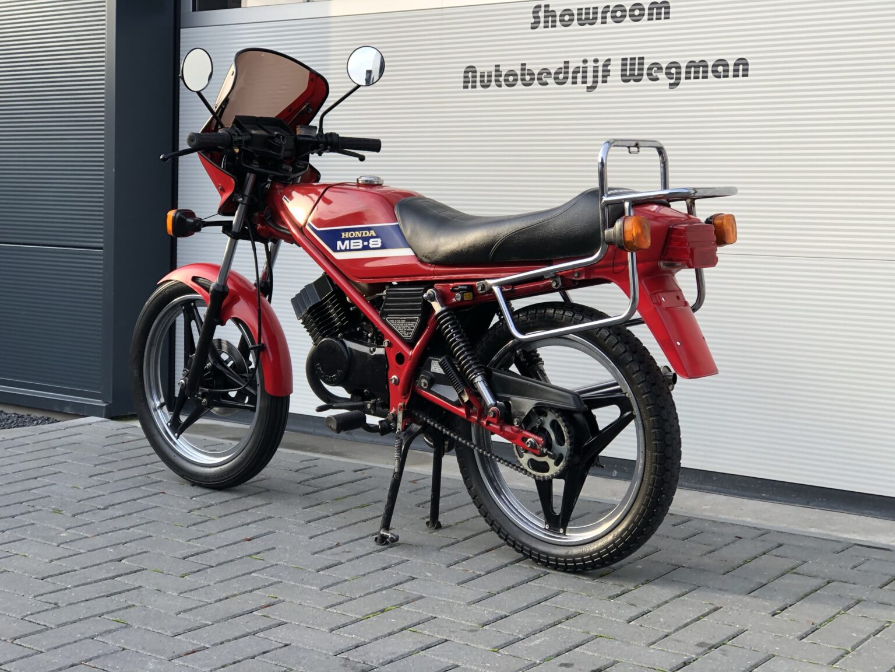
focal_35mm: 57
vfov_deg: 25.7
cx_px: 448
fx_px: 1474
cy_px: 336
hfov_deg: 33.8
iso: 25
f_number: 2.8
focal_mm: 6.6
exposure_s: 1/121
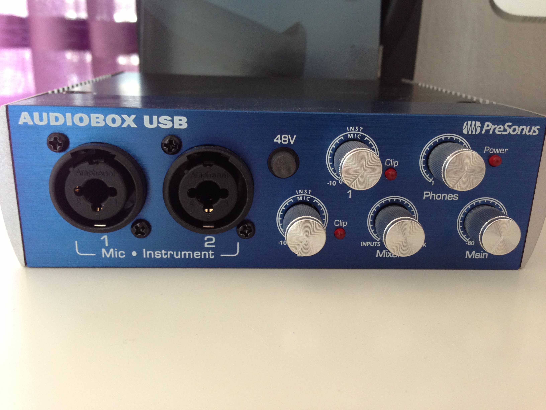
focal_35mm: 33
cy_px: 205
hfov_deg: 55.4
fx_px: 521
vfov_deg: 42.9
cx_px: 273
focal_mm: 4.13
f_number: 2.4
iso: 125
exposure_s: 1/20
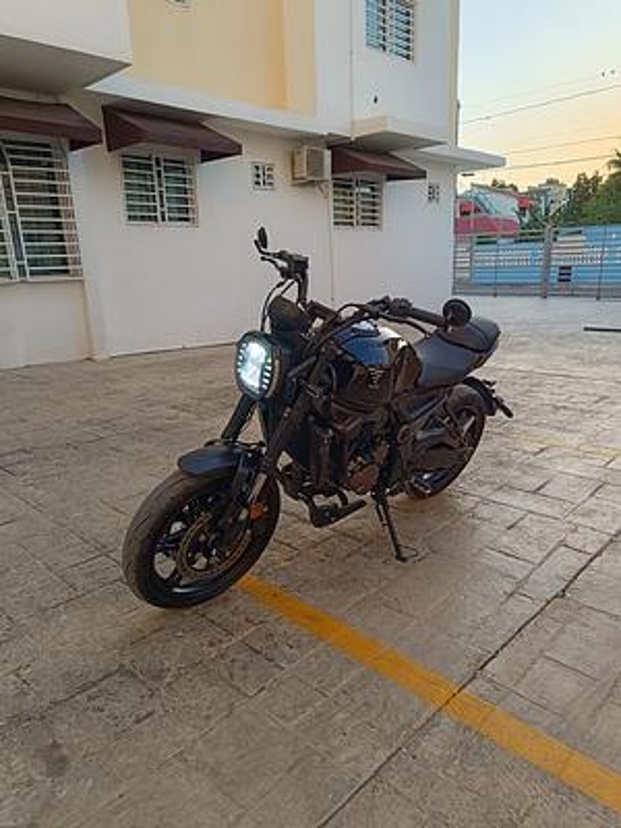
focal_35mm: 24
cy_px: 414
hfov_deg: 56.8
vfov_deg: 71.6
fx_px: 574
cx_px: 310
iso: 75
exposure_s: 1/102
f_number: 1.88
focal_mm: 5.59
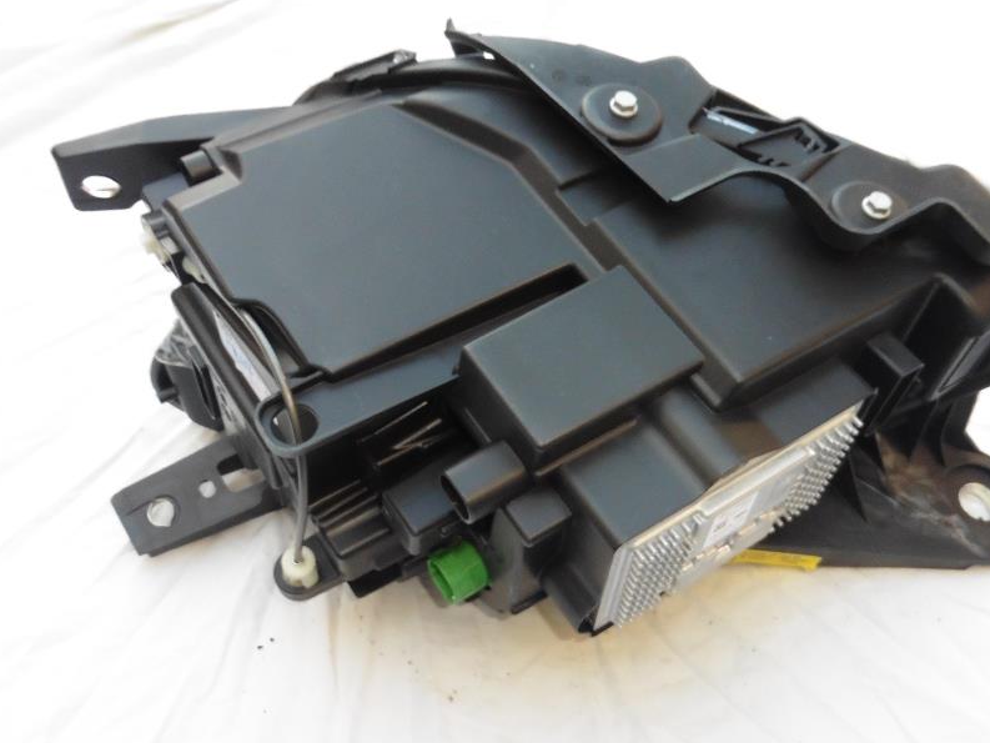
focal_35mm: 31
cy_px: 406
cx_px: 562
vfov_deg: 45.4
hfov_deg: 58.1
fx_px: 887
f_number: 3.5
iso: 400
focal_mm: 4.3
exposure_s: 1/100
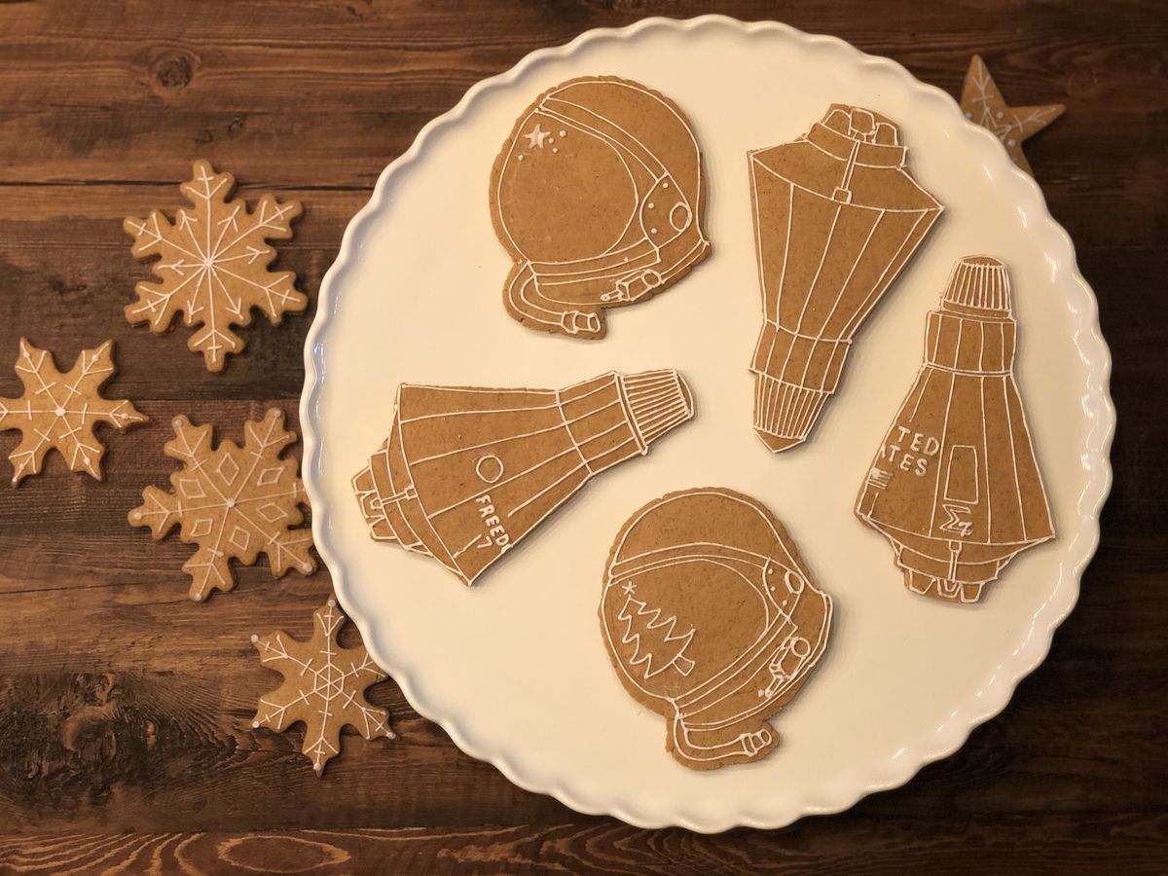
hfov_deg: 36.8
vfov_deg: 28.0
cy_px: 438
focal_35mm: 52
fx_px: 1755
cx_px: 584
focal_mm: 6
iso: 100
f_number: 2.4
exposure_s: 1/30
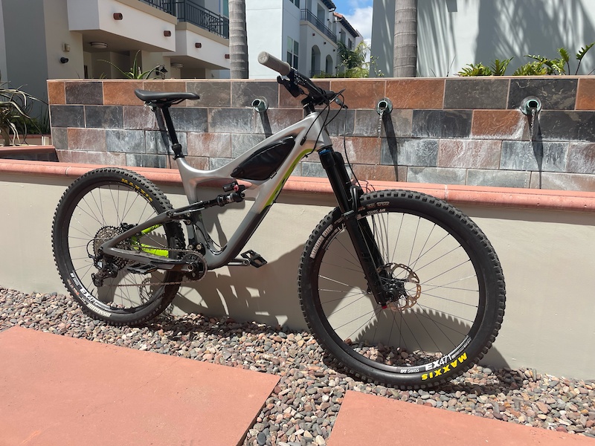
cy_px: 223
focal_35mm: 26
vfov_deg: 53.1
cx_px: 298
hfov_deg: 67.3
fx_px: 447
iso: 32
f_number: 1.6
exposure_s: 1/3300
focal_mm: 4.2
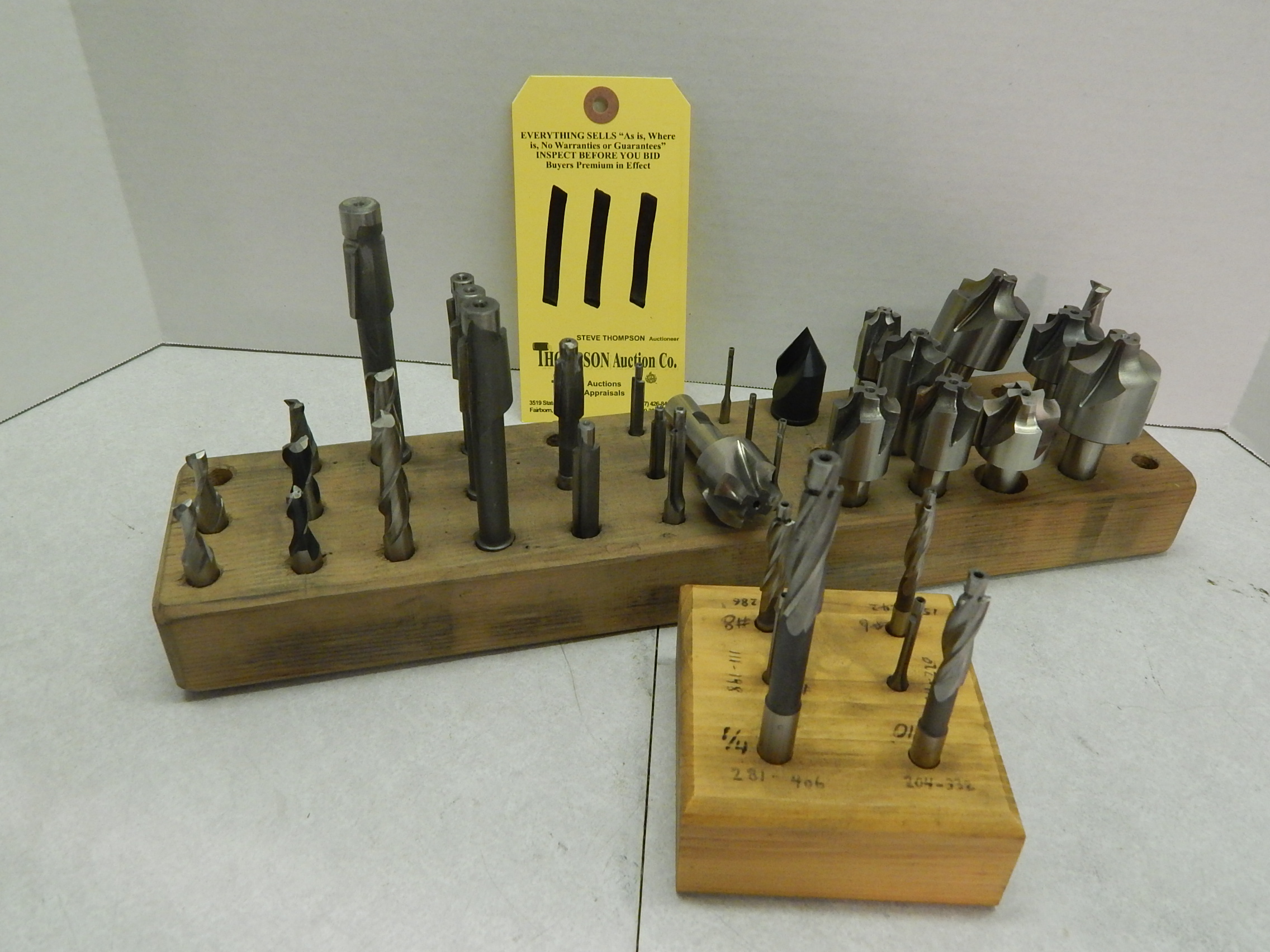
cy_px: 476
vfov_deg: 49.7
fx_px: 1027
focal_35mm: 28
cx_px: 635
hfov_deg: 63.4
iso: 125
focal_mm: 5.1
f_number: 3.2
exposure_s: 1/30
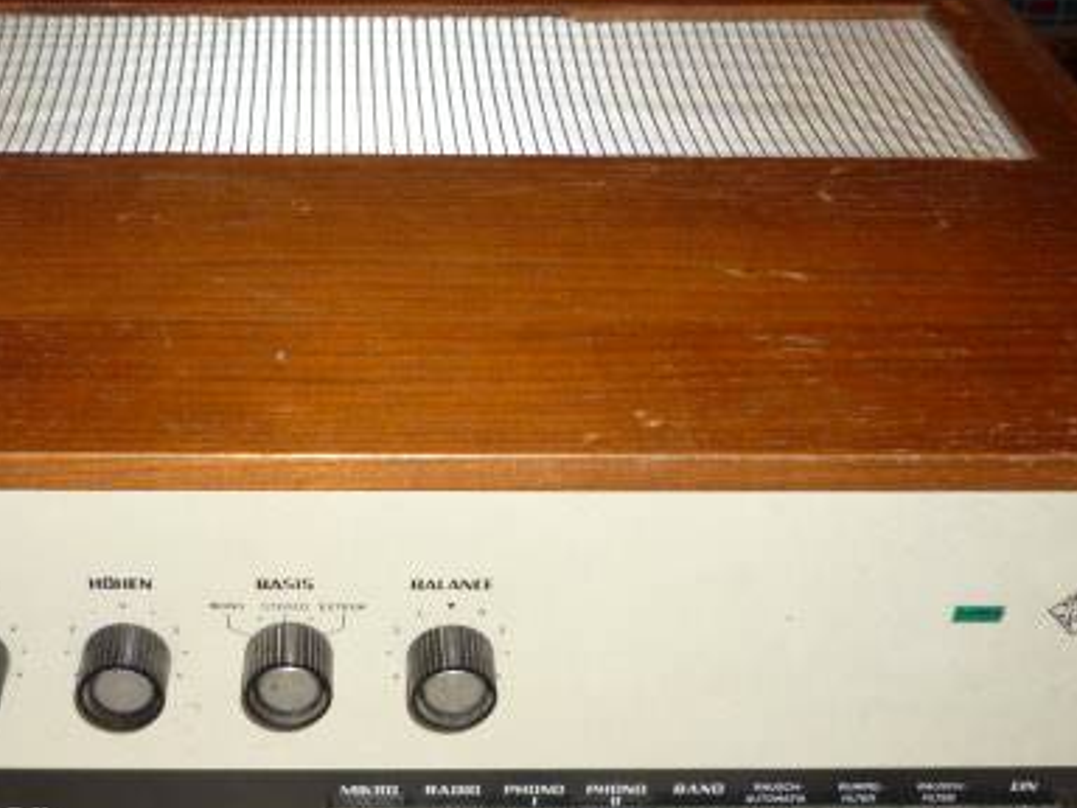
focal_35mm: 55
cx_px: 337
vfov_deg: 26.5
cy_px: 449
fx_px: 1711
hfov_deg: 34.5
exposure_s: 1/30
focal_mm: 5.5
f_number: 2.8
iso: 100
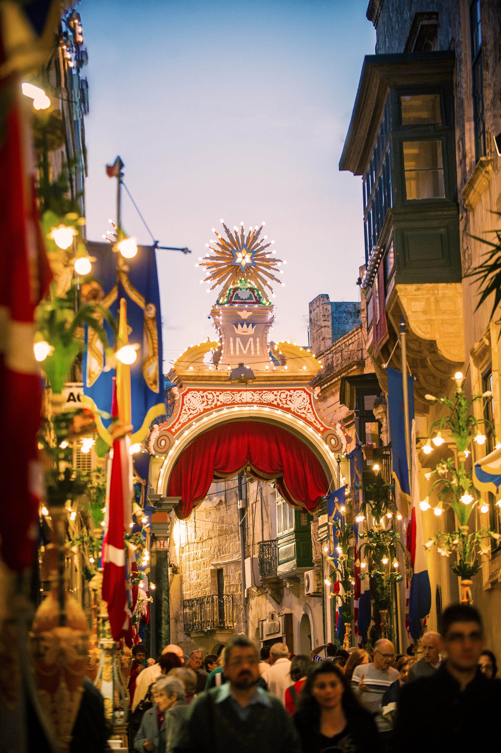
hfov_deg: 12.4
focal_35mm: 110
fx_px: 2299
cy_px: 376
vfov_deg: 18.6
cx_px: 250
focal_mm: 110
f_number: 3.5
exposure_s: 1/200
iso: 2500
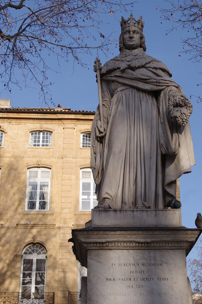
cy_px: 157
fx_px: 557
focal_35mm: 66
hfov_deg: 20.5
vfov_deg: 30.6
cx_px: 122
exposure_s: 1/640
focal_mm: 32.5
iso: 200
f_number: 5.6
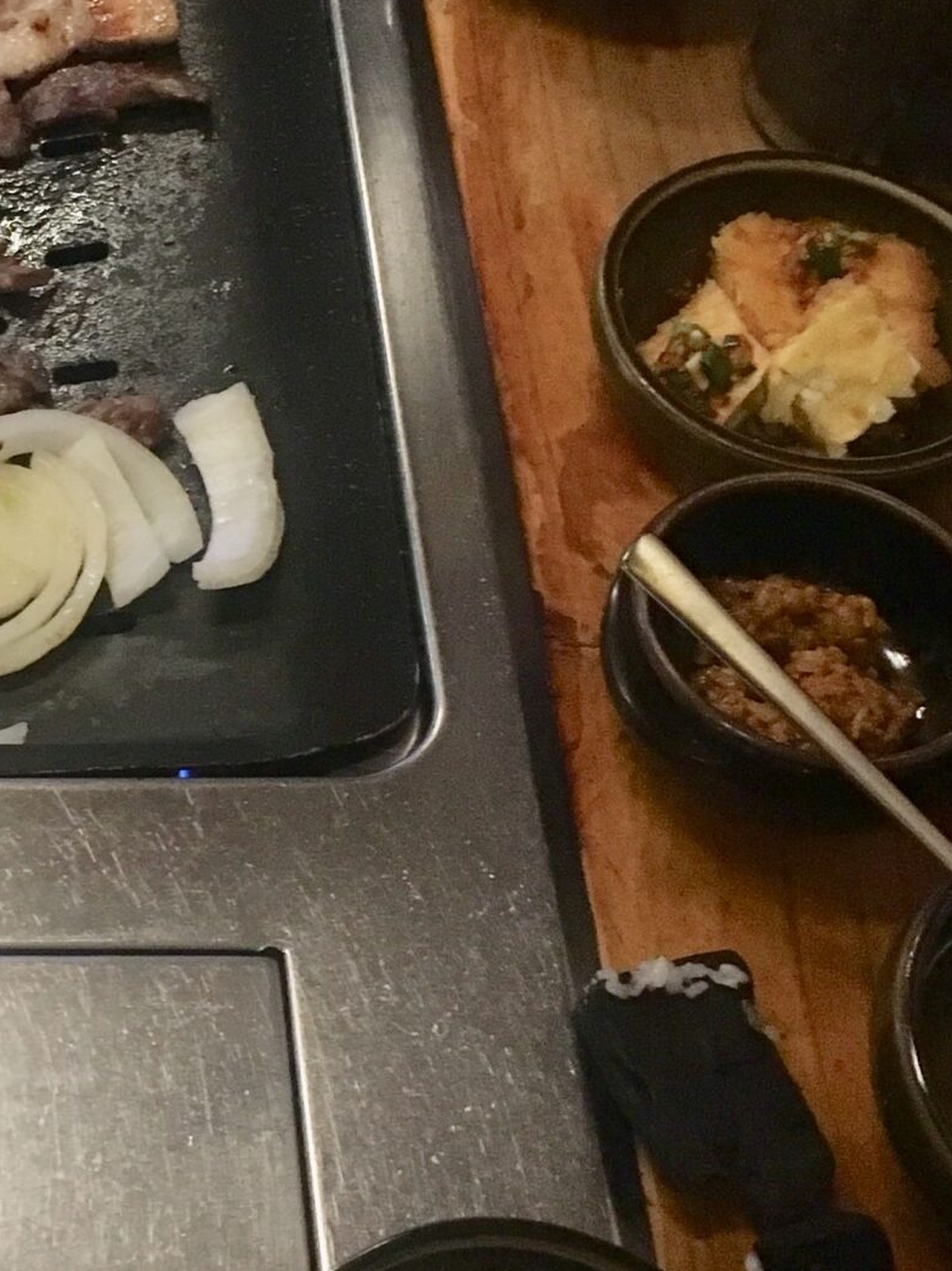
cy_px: 546
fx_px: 2605
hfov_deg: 19.5
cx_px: -189
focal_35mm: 71
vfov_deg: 27.4
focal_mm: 4.15
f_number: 2.2
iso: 200
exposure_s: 1/15
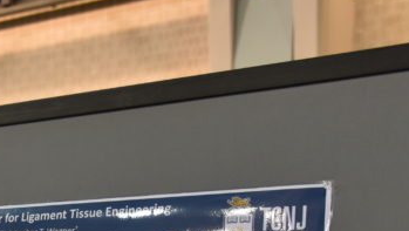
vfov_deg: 13.0
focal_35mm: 86
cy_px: 394
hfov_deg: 23.3
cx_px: -34
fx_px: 933
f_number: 4
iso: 1000
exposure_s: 1/80
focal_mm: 28
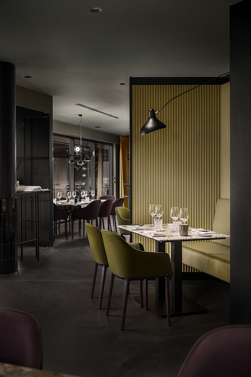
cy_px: 188
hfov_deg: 31.9
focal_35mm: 42
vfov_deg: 46.4
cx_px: 126
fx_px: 439
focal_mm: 42
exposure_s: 1/13
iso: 64
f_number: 4
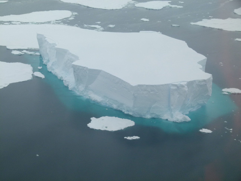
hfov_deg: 24.4
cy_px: 90
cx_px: 120
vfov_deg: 18.4
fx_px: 557
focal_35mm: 80
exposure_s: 1/500
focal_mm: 14.4
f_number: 3.4
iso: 160
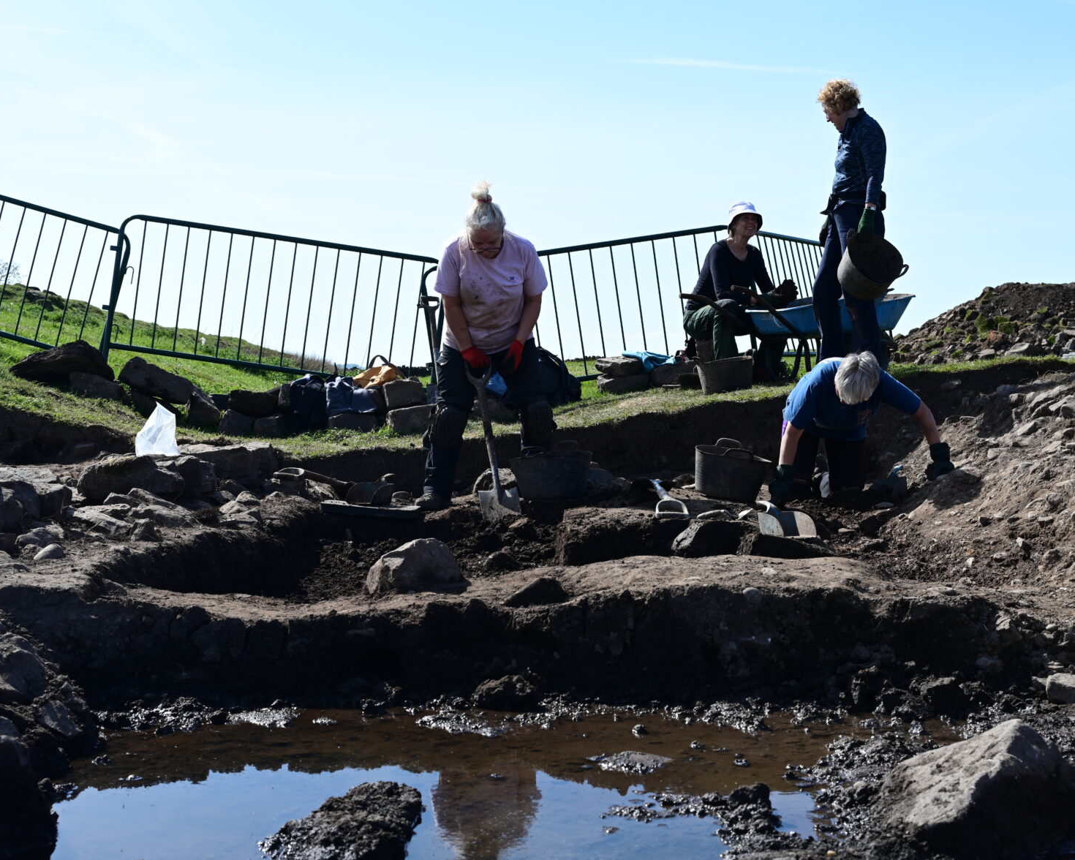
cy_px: 487
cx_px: 577
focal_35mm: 51
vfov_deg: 29.7
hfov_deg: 36.6
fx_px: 1623
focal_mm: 39
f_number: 7.1
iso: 64
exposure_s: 1/160
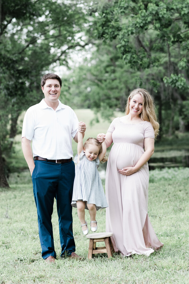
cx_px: 94
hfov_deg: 10.8
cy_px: 142
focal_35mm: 128
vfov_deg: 16.1
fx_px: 1004
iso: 1600
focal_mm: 85
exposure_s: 1/200
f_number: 2.8
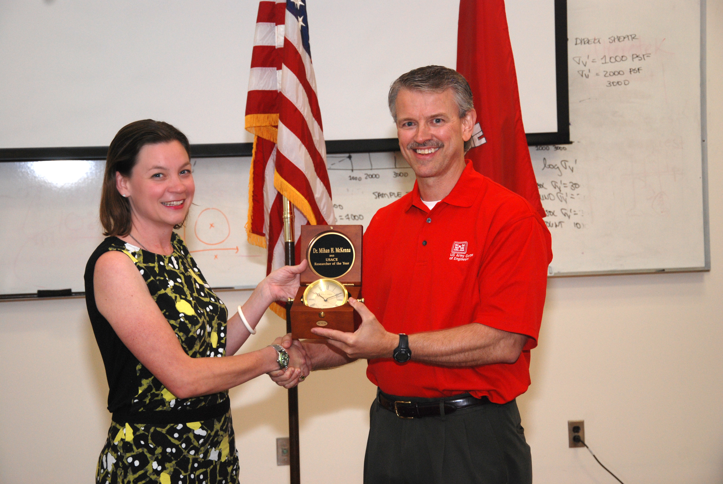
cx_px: 362
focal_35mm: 87
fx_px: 1749
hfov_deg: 23.4
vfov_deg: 15.8
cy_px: 242
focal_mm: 58
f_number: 5.6
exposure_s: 1/60
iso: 400
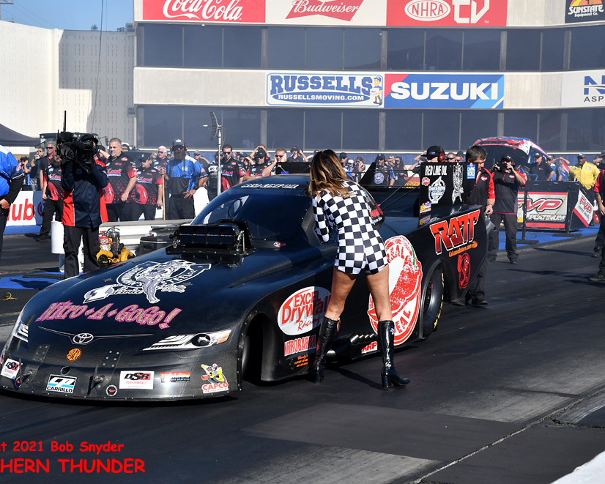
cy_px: 241
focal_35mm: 75
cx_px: 272
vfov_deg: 20.4
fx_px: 1343
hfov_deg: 25.4
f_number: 5.6
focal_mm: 44
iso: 160
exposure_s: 1/1600
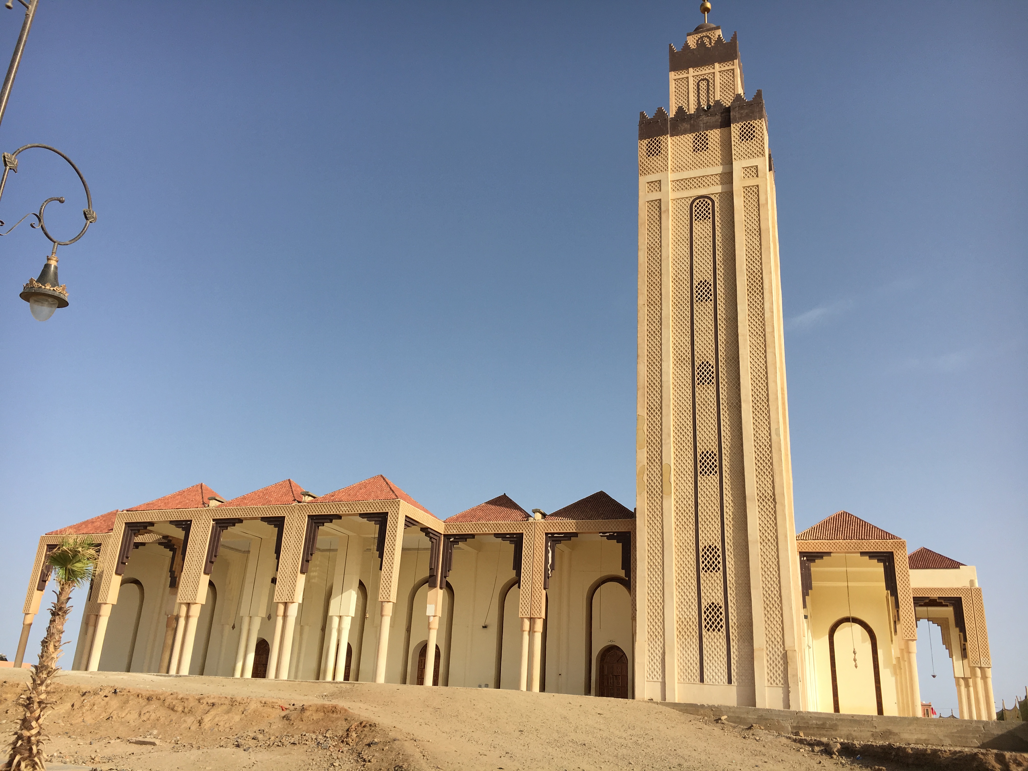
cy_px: 386
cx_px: 514
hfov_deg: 61.7
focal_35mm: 29
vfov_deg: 48.2
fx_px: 861
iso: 25
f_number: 2.2
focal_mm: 4.15
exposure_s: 1/2024
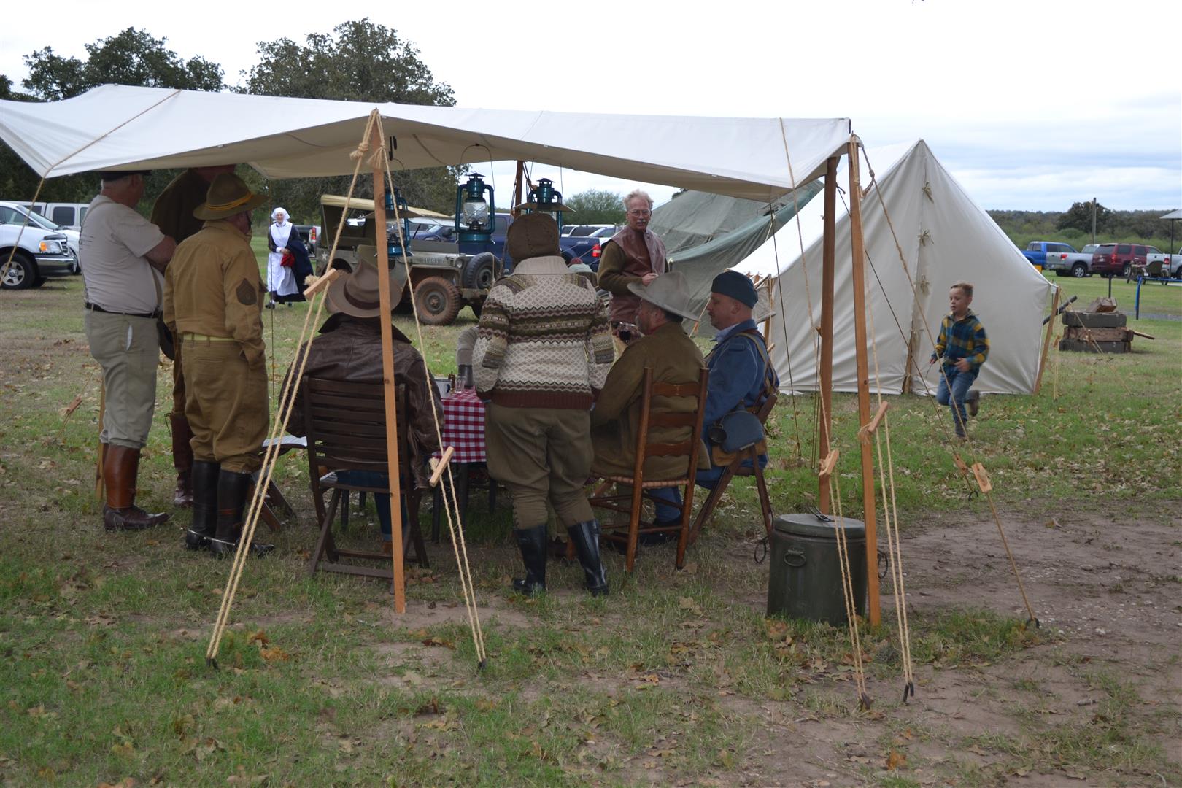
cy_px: 394
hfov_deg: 37.9
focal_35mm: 52
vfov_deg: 25.8
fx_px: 1724
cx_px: 591
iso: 125
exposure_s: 1/125
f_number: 5
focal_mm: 35
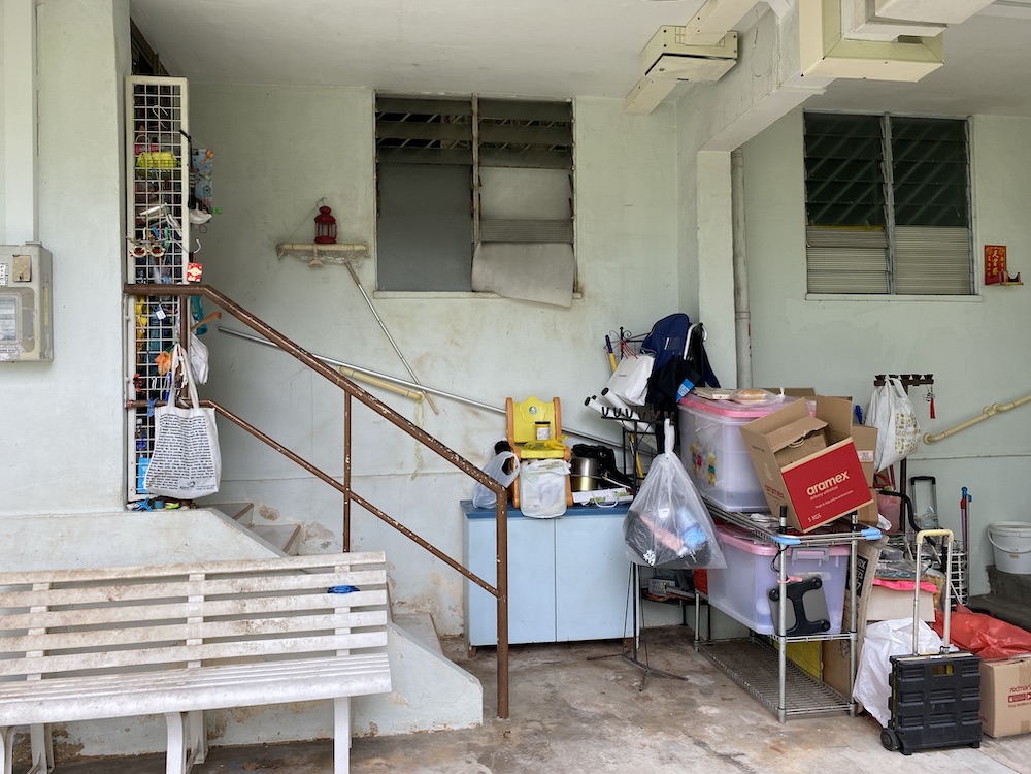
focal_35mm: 26
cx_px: 516
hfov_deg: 67.3
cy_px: 387
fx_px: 774
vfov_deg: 53.1
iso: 32
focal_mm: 4.25
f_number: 1.8
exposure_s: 1/122
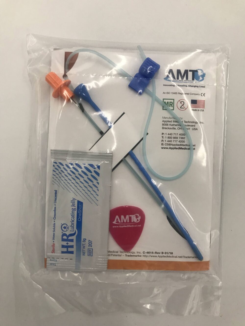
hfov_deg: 49.8
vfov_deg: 63.4
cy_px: 163
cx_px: 122
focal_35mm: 28
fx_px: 264
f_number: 1.8
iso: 25
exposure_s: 1/40
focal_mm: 3.99
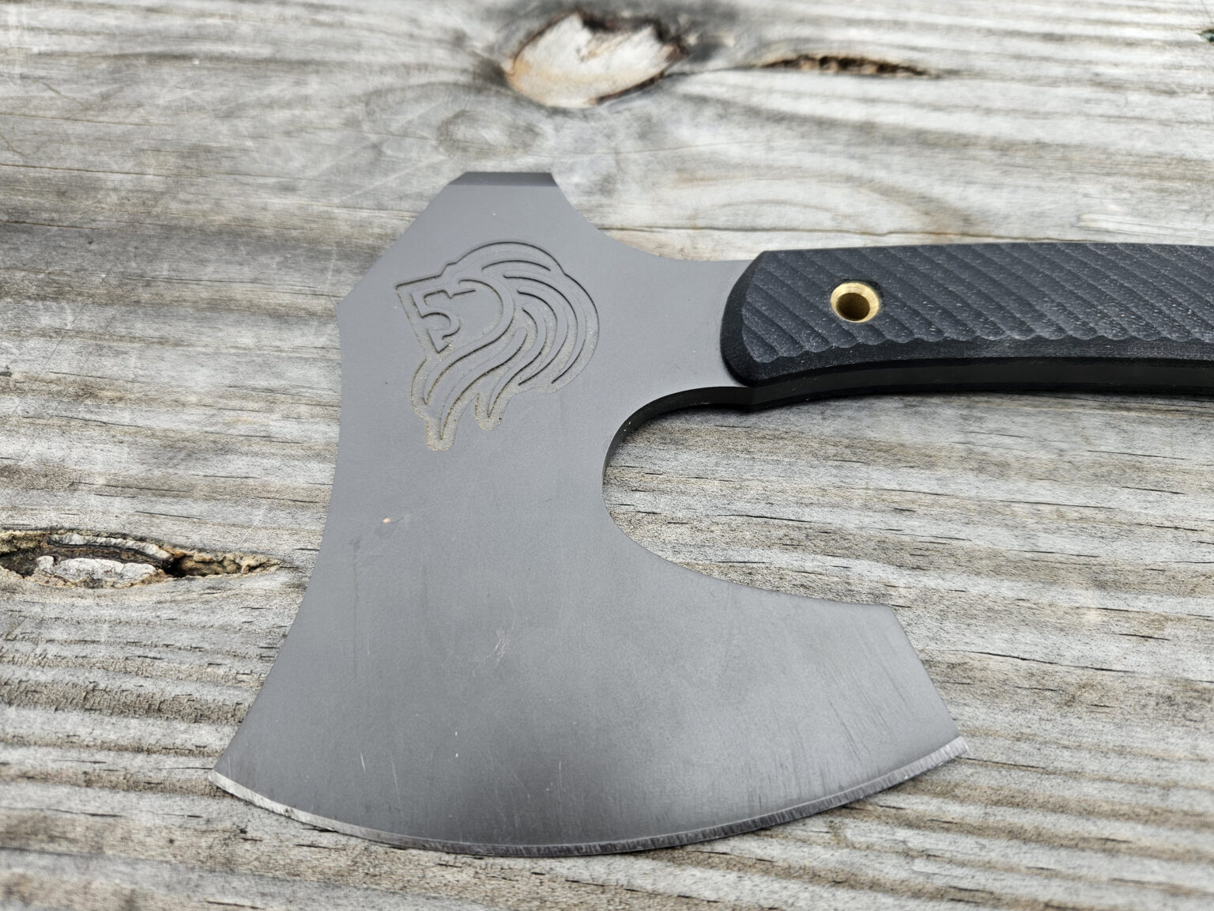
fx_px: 807
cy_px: 456
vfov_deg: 58.9
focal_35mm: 23
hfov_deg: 73.9
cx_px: 607
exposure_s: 1/207
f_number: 1.8
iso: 50
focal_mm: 5.4
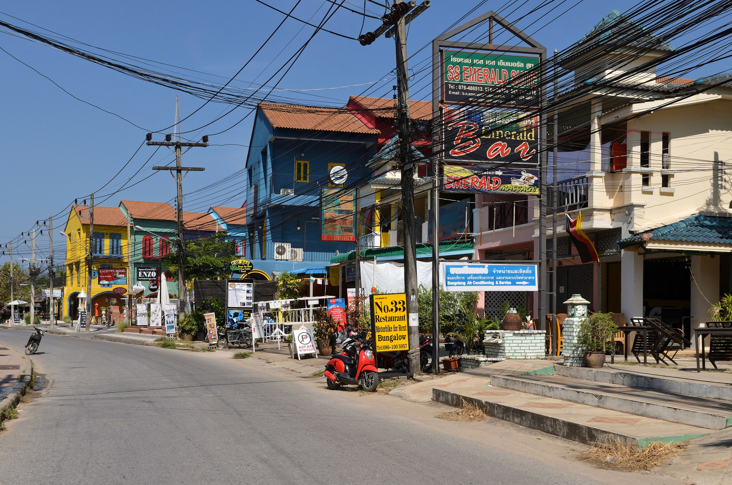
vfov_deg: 31.8
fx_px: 852
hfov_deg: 46.5
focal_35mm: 42
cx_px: 366
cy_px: 242
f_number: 10
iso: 160
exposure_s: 1/400
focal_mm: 28
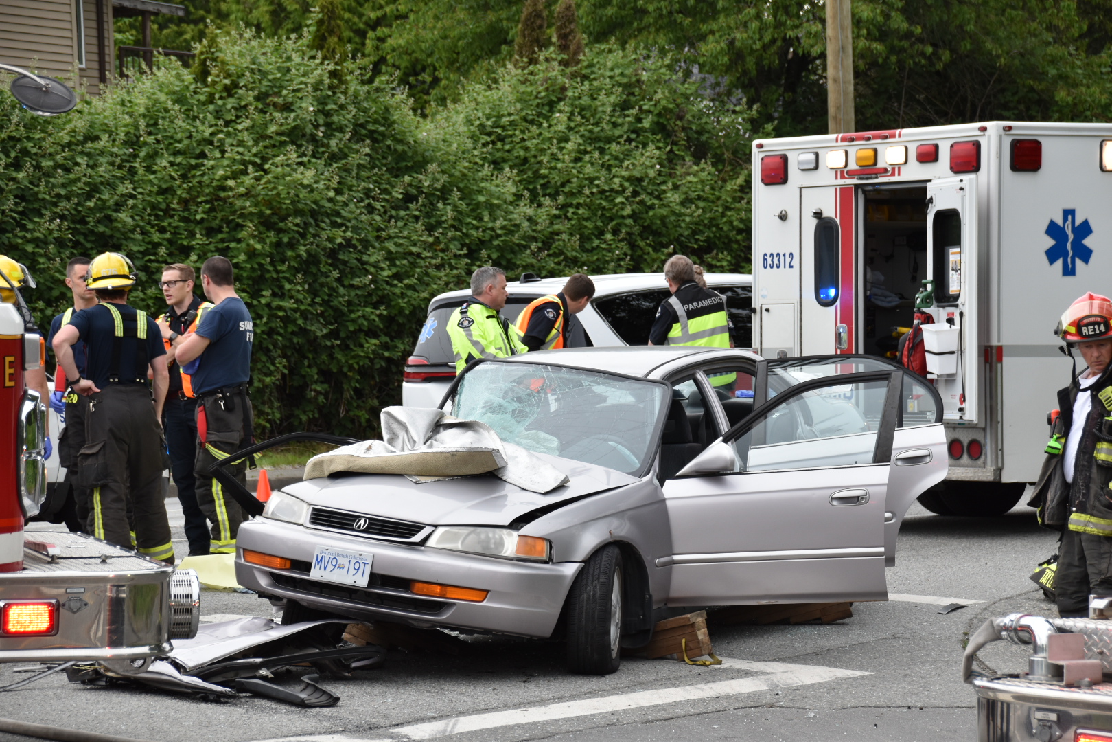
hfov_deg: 15.2
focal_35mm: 135
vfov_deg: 10.2
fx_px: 4170
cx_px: 556
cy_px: 371
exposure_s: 1/200
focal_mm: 90
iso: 400
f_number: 7.1
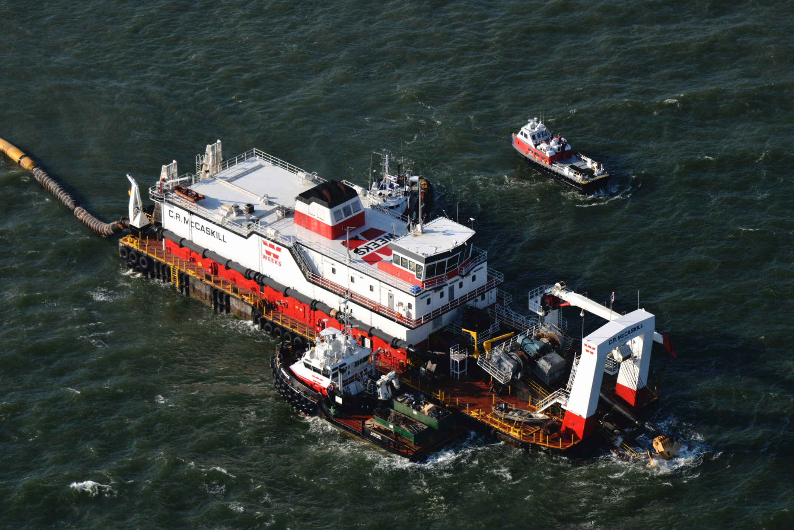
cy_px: 269
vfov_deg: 6.4
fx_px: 4766
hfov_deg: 9.5
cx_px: 371
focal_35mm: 216
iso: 1600
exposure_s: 1/1600
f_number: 11
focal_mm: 180
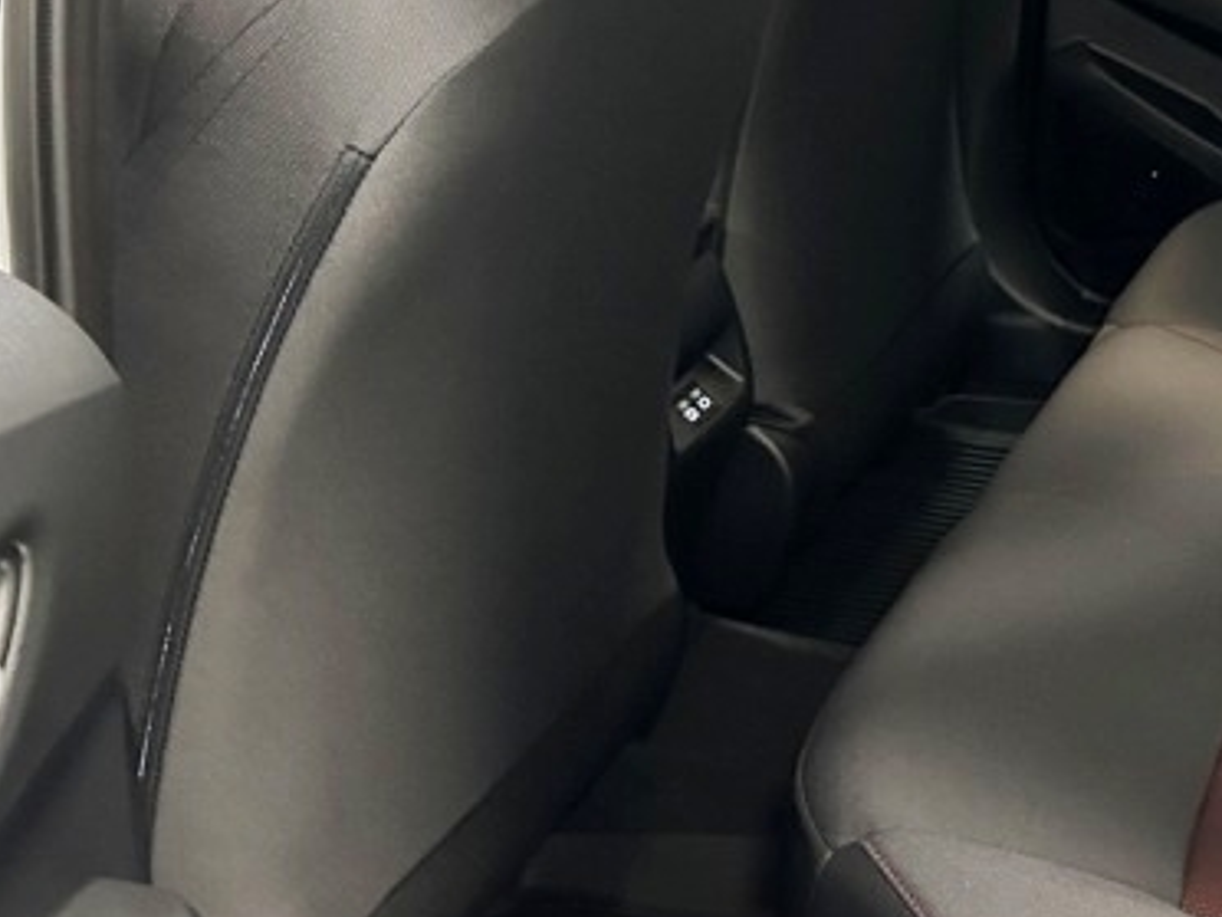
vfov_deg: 22.2
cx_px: 1025
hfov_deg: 28.6
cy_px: 355
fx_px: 2330
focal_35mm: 66
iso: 1000
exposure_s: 1/40
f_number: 1.78
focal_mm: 6.86
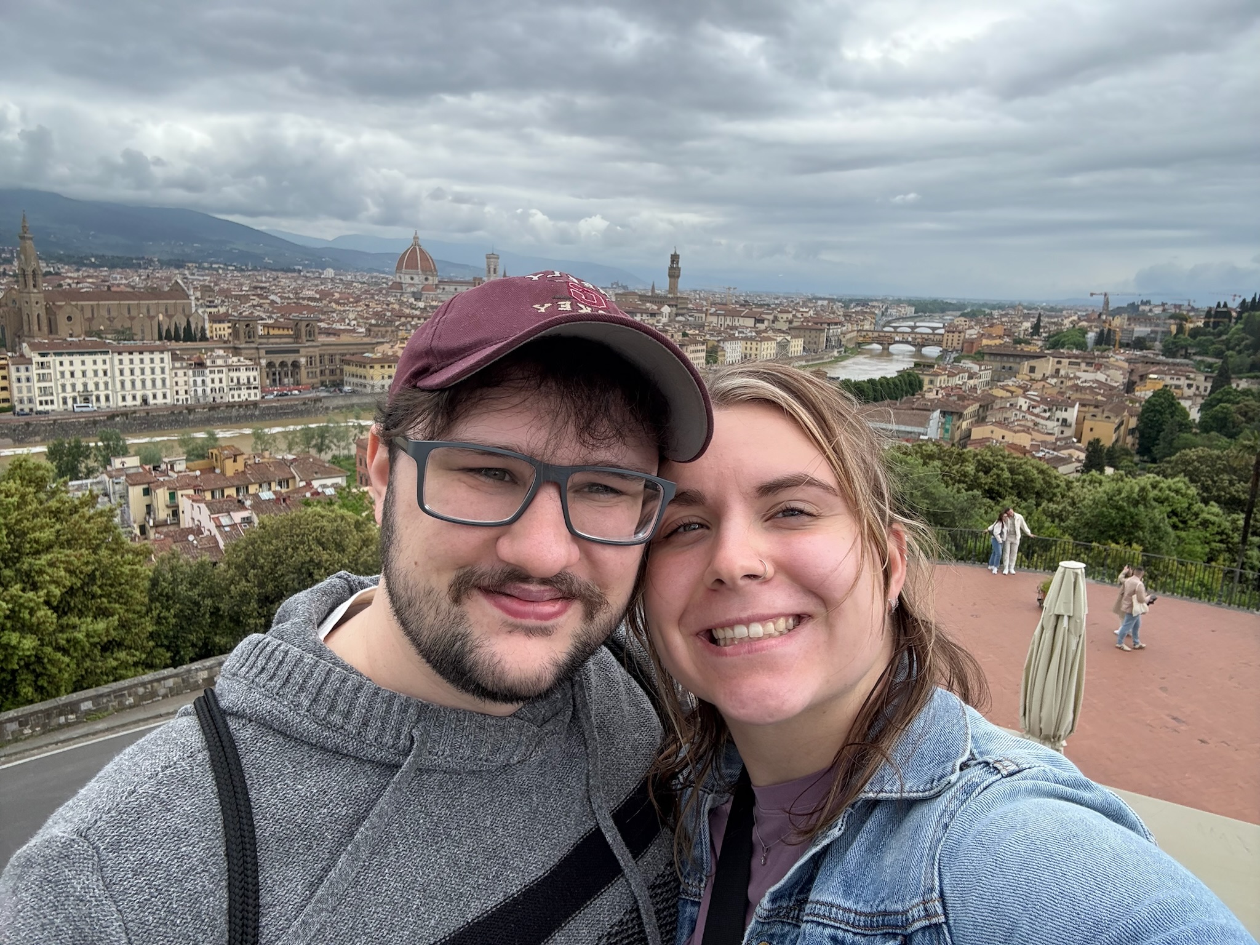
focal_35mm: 23
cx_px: 630
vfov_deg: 58.9
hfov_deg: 73.9
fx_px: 837
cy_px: 472
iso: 40
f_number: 1.9
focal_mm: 2.69
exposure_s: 1/483
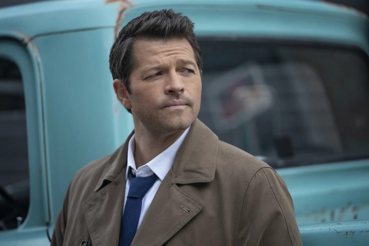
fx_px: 1537
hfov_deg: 13.7
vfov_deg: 9.1
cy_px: 123
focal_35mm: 150
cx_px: 184
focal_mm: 150
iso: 200
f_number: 2.8
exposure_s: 1/320
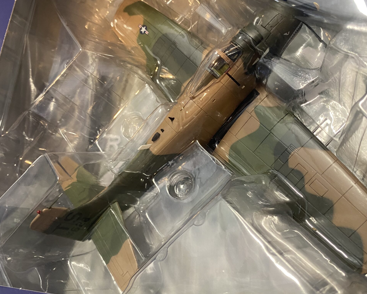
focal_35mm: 34
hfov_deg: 52.8
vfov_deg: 43.3
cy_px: 155
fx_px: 369
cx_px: 183
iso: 250
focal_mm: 4.25
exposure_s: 1/60
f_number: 1.8
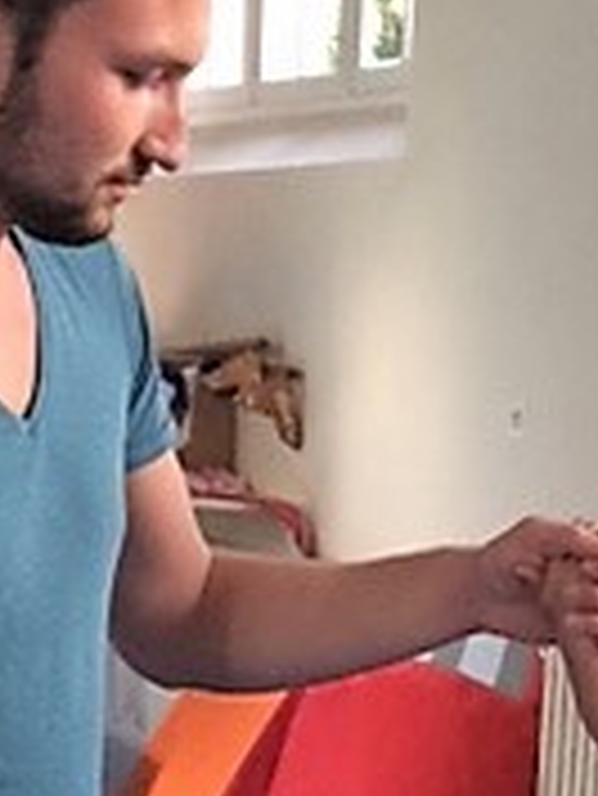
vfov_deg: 17.4
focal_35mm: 105
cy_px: 1061
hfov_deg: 14.0
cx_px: 558
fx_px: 2416
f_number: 2.2
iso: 80
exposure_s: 1/33
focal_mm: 4.15
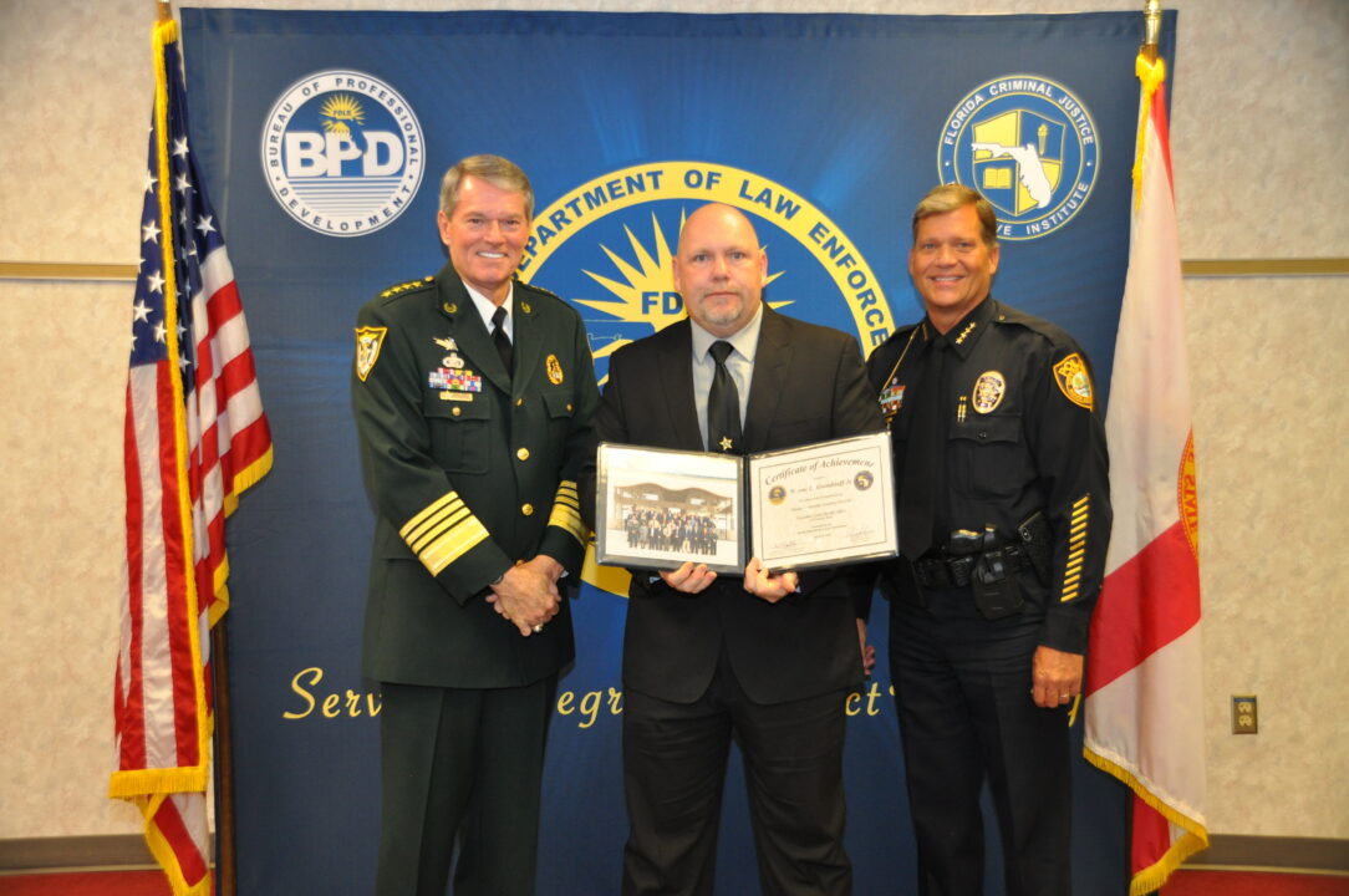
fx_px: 1460
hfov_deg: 49.6
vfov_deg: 34.1
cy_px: 448
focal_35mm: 39
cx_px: 674
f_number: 4
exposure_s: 1/60
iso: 800
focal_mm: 26
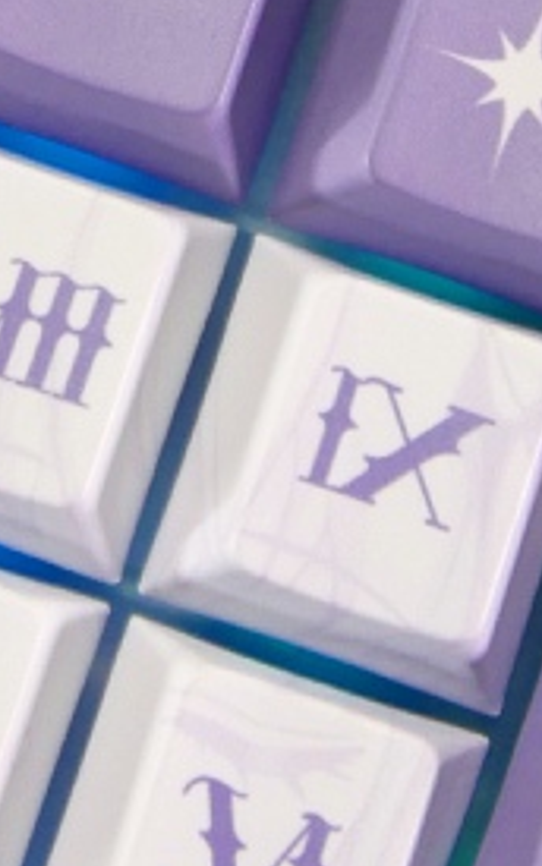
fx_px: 4181
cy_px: -230
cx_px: 0
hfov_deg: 7.4
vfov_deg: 11.5
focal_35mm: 177
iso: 800
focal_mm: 20
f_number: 4.5
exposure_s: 1/125
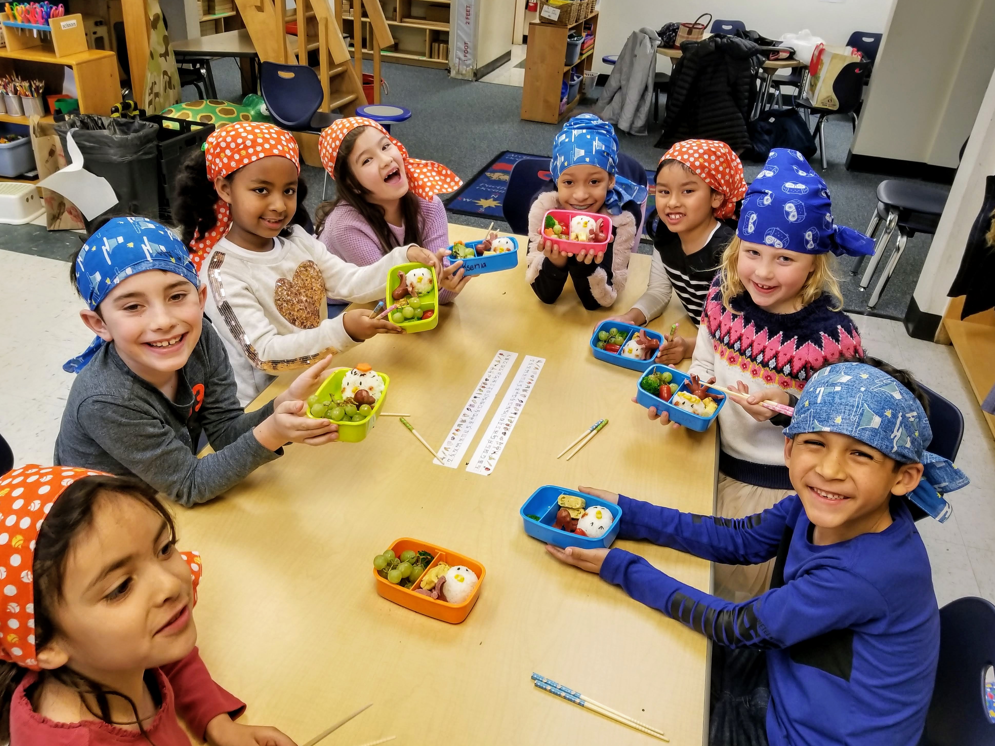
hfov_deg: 65.3
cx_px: 488
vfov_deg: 51.4
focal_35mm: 27
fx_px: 776
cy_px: 368
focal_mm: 4.25
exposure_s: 1/60
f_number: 1.7
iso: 125
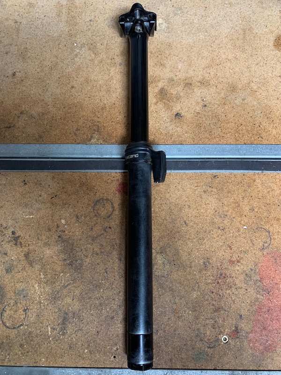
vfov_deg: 67.3
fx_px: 281
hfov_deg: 53.1
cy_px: 188
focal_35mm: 26
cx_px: 140
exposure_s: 1/40
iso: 320
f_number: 1.8
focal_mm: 4.25
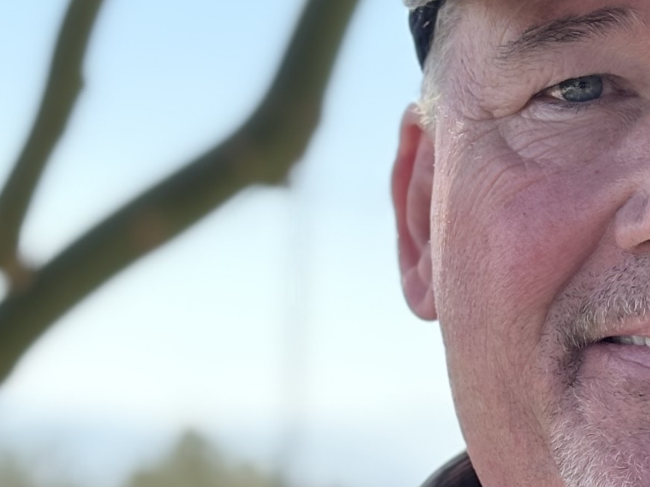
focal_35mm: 176
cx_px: 623
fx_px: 3304
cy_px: 355
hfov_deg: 11.1
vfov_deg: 8.4
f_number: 1.6
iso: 32
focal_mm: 5.96
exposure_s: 1/1017
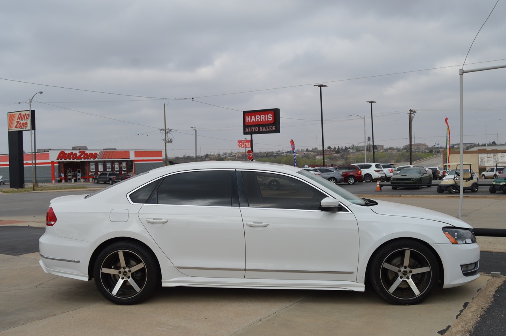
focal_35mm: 36
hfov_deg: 53.2
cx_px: 253
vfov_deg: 36.8
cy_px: 168
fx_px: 506
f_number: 9
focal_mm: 24
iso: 100
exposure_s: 1/320
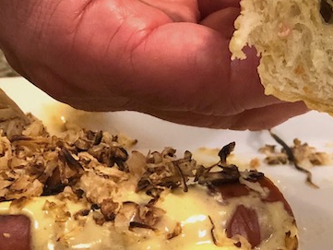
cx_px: 178
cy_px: 131
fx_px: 1520
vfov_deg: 9.4
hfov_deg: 12.5
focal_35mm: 158
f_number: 2.8
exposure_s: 1/30
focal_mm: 6.6
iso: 200
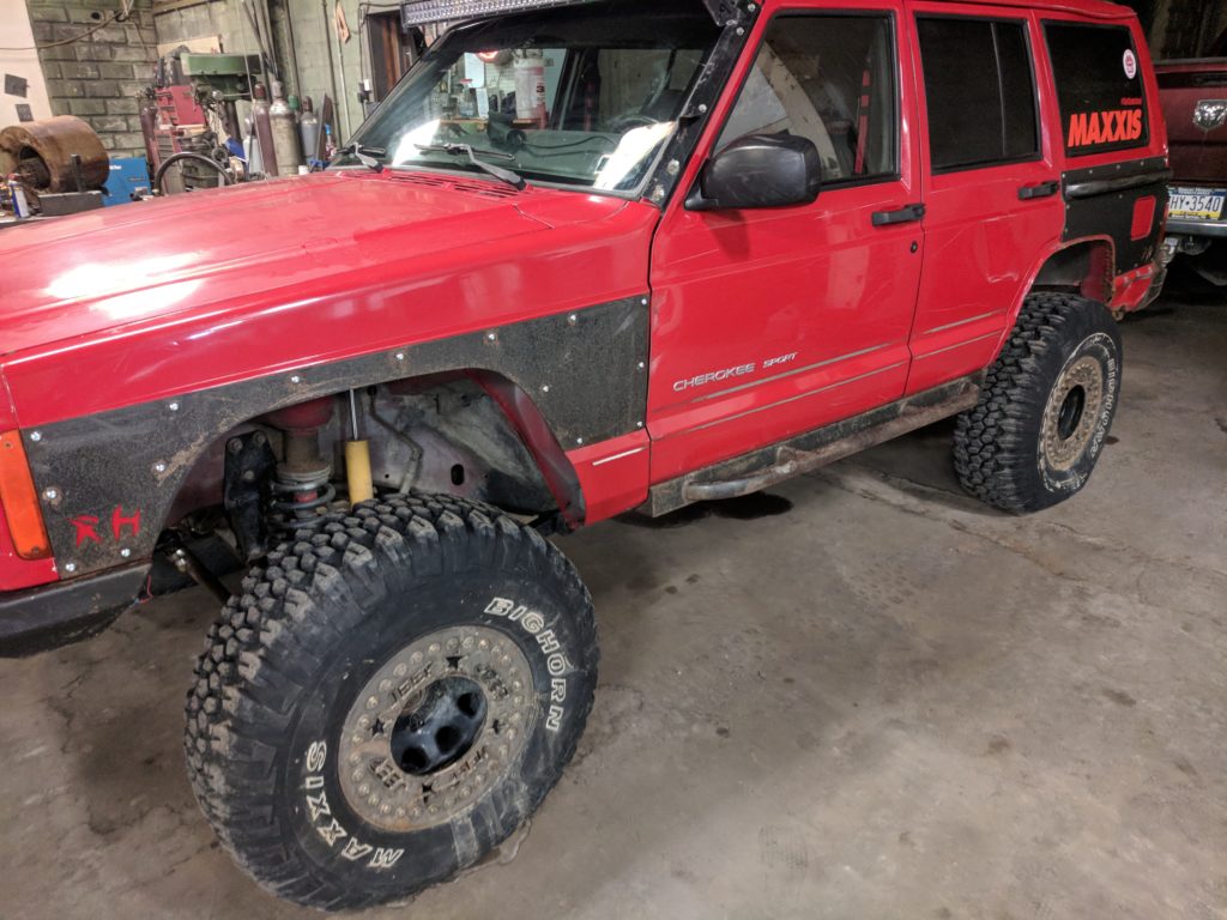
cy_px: 460
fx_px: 922
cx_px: 614
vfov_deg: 53.1
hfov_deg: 67.3
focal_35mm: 26
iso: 1042
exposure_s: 1/30
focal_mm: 4.67
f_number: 2
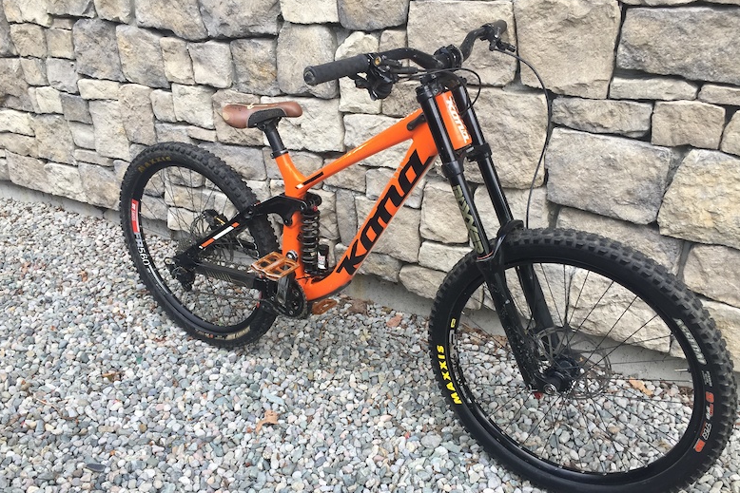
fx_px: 637
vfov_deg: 42.3
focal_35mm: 31
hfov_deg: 60.3
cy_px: 276
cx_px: 371
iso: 32
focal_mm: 4.15
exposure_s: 1/120
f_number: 2.2
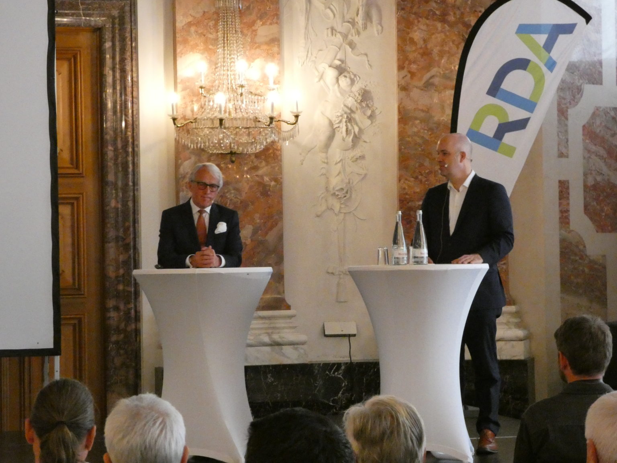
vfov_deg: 13.5
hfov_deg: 17.9
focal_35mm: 110
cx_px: 308
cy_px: 232
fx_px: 1961
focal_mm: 19.7
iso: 1600
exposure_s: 1/40
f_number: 5
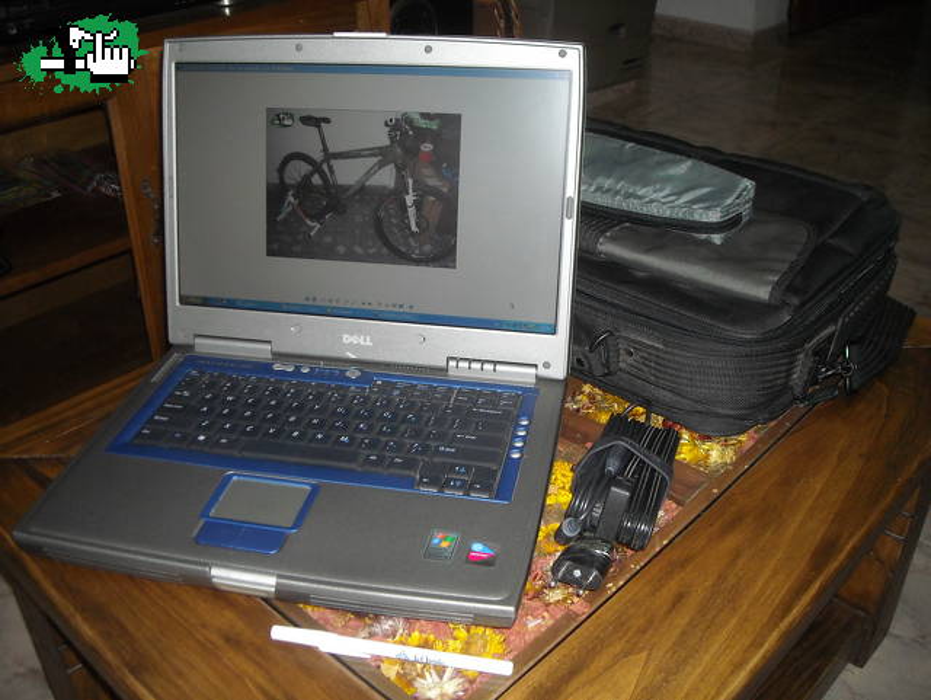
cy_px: 350
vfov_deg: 40.7
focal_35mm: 35
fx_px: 942
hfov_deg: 52.6
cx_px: 466
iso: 200
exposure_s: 1/60
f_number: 2.8
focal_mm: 5.7
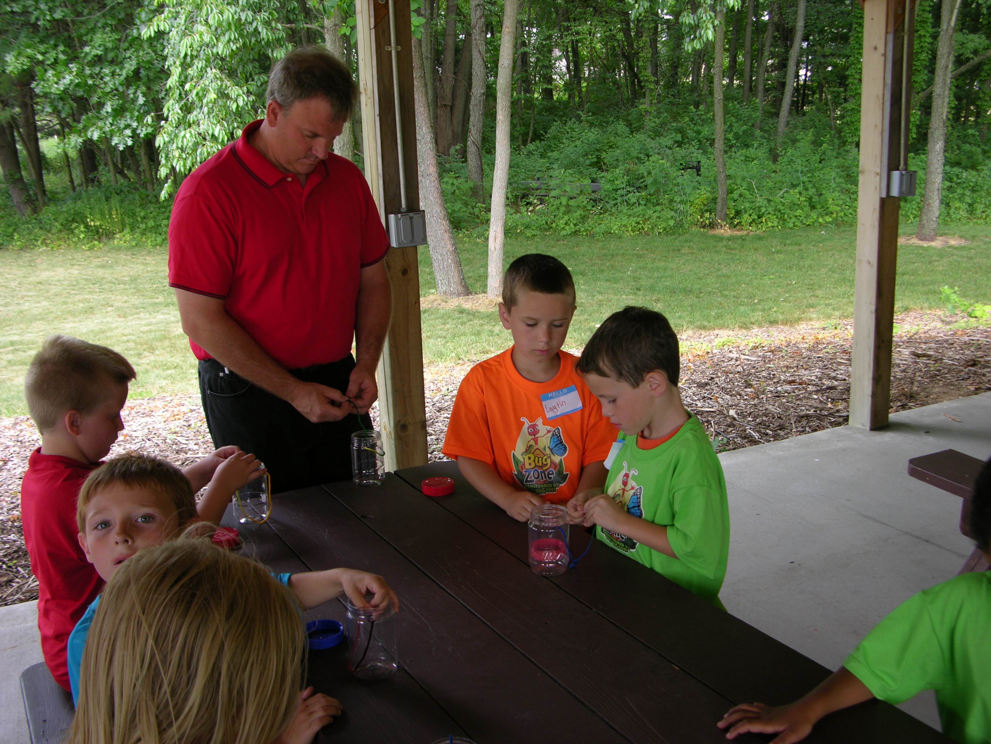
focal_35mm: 39
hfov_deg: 47.9
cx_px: 496
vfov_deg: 36.8
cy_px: 372
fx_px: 1117
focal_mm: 10
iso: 50
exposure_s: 1/43.9
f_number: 3.2
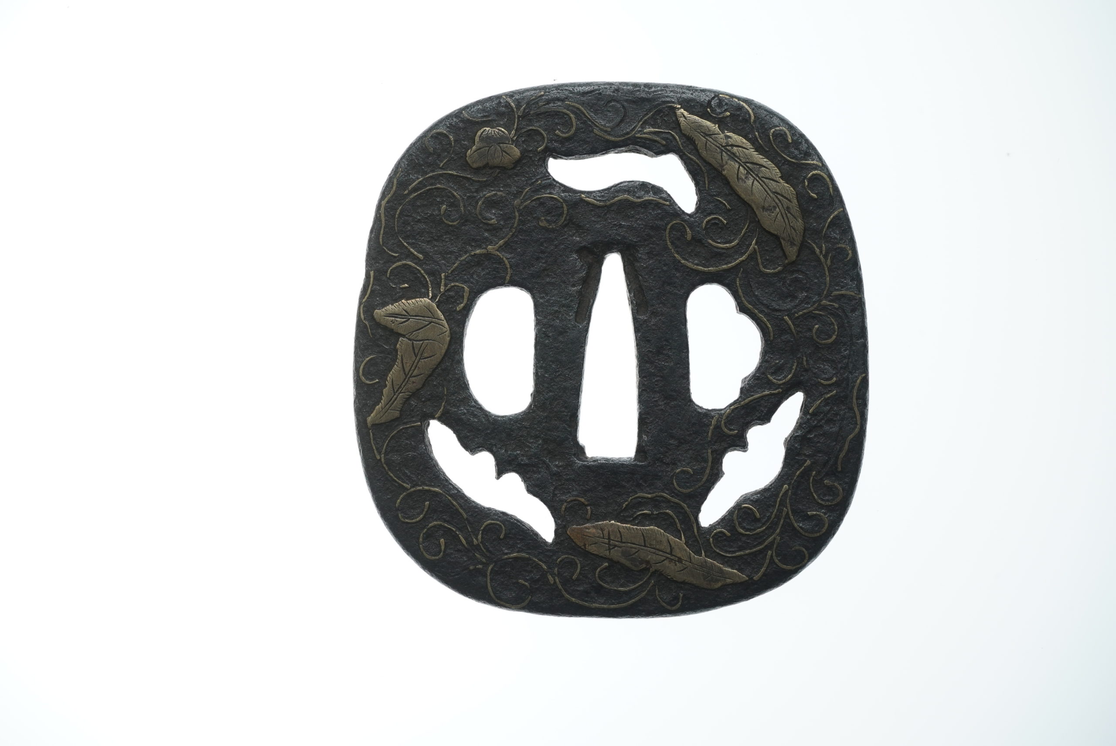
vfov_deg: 20.0
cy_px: 373
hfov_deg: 29.6
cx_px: 558
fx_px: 2109
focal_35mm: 68
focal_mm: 68
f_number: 13
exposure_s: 1/100
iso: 500
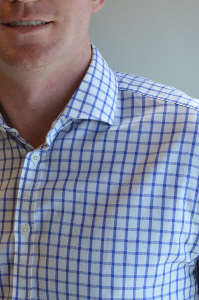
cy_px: 76
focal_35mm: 99
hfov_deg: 13.7
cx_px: 38
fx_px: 822
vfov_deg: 20.5
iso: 320
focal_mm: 38
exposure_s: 1/125
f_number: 5.6
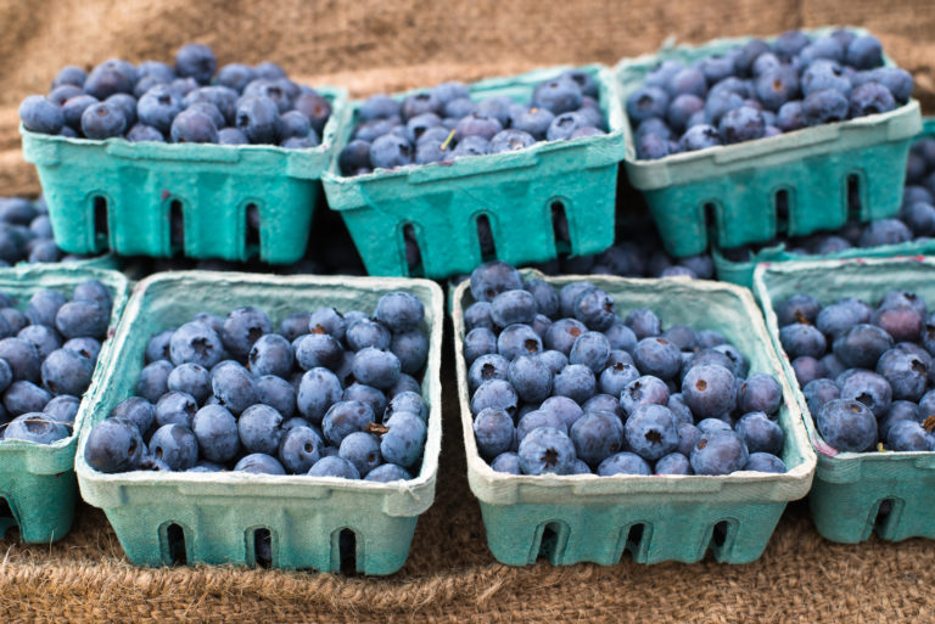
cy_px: 312
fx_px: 1299
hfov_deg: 39.6
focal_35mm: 50
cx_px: 468
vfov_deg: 27.0
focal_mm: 50
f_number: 5.6
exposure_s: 1/400
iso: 400
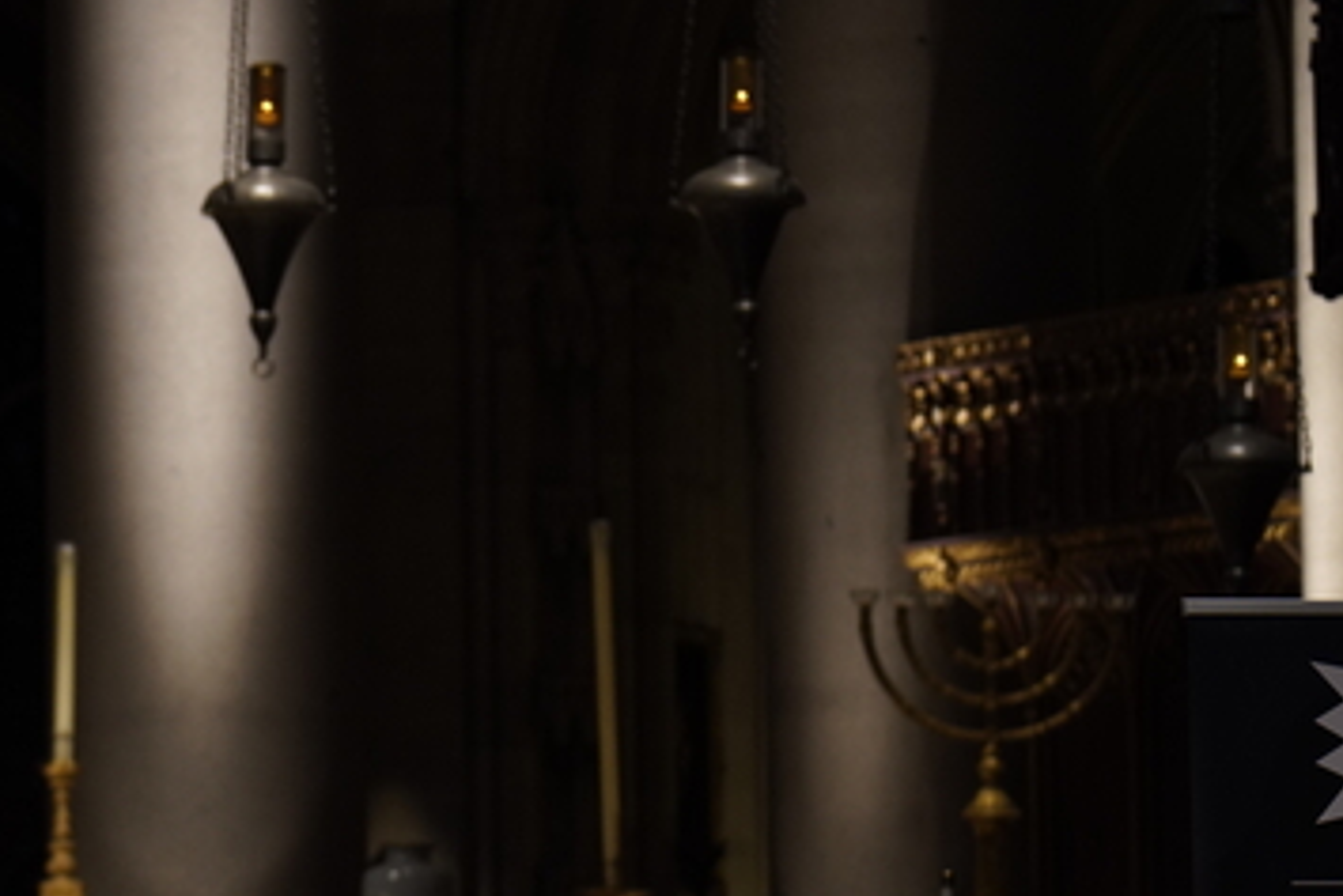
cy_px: 650
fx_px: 8471
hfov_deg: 8.9
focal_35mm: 227
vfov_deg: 6.1
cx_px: -325
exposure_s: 1/100
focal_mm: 84
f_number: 2.8
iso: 1000
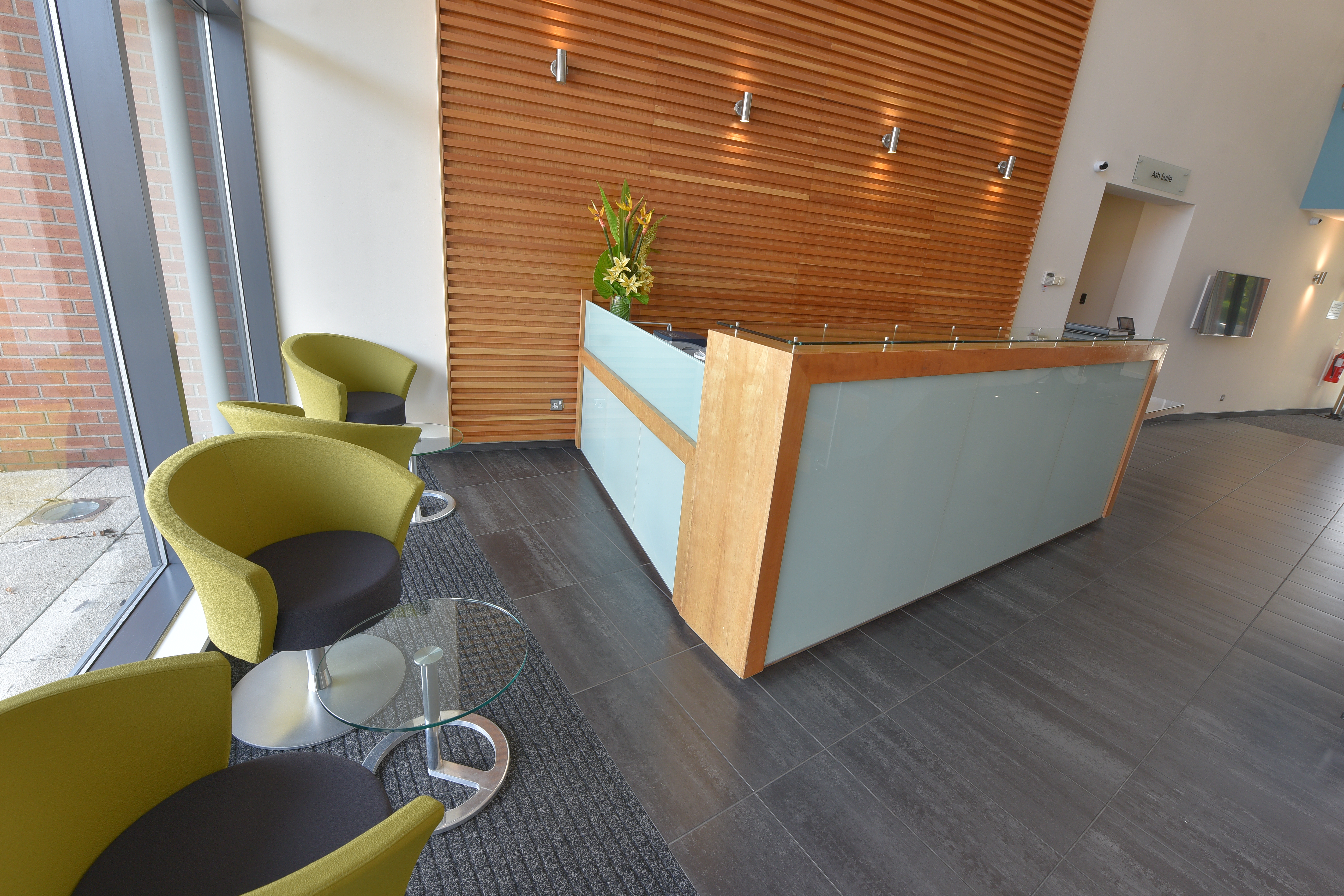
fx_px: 560
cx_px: 691
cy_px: 436
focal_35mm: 15
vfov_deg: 77.3
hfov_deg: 100.4
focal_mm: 14
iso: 200
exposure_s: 1/15
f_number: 8
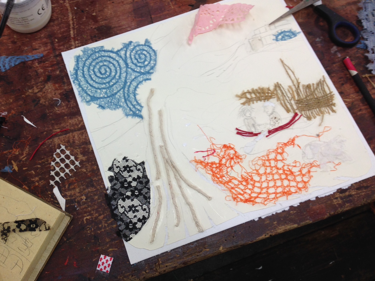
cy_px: 131
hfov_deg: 44.4
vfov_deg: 34.3
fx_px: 455
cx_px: 141
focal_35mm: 42
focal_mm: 4.12
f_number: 2.4
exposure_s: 1/24
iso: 50
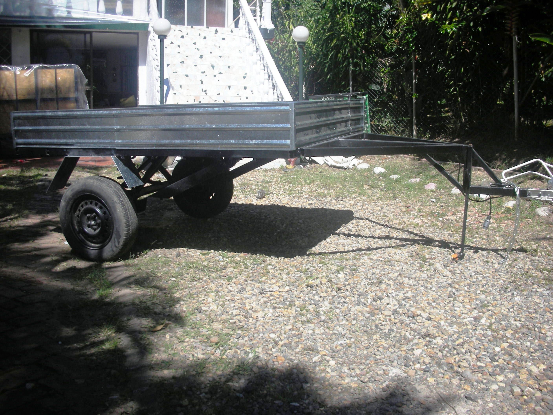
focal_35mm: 35
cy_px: 208
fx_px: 559
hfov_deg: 52.6
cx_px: 276
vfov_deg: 40.7
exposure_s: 1/117
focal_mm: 5.8
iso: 50
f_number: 8.5
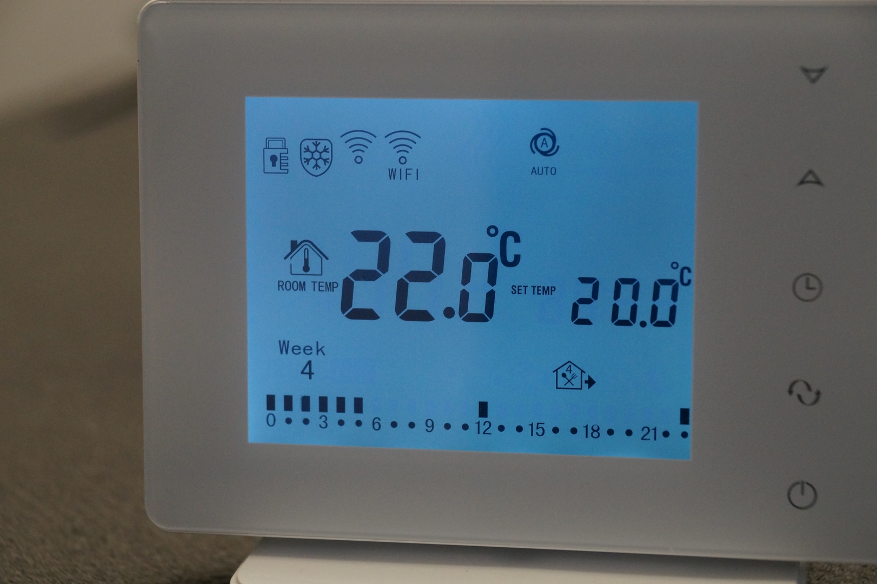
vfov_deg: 13.0
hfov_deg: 19.5
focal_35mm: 105
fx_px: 2557
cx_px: 438
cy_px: 292
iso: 1600
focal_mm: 70
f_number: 5.6
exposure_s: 1/160
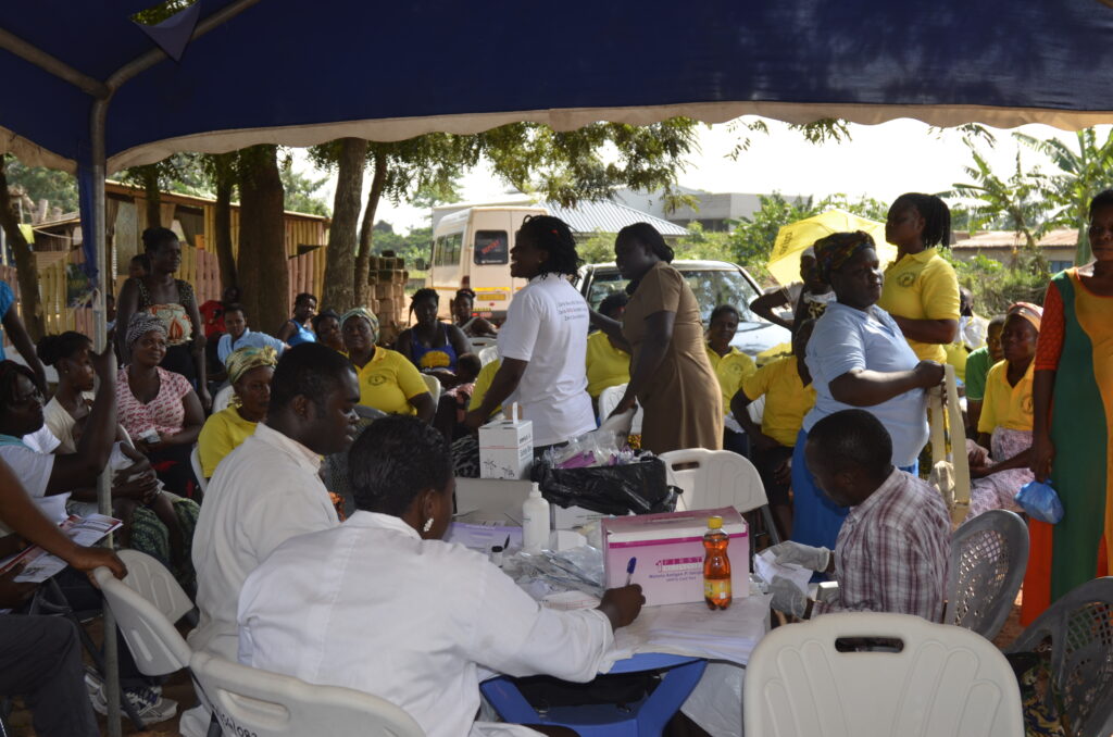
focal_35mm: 36
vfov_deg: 36.7
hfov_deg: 53.2
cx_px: 556
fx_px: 1111
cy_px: 368
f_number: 5.6
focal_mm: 24
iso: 100
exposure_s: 1/200
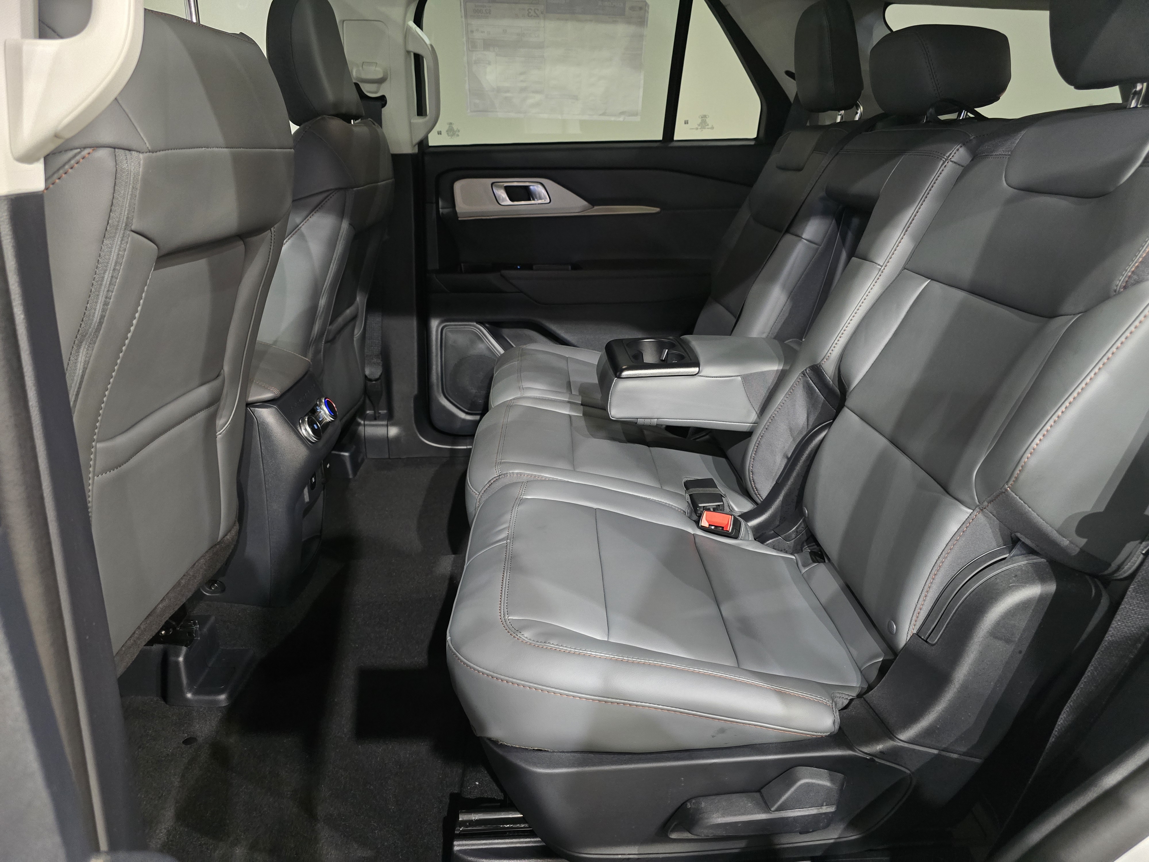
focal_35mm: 23
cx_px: 574
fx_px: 763
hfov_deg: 73.9
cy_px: 431
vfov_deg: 58.9
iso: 1600
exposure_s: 1/60
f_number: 1.7
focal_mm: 6.3
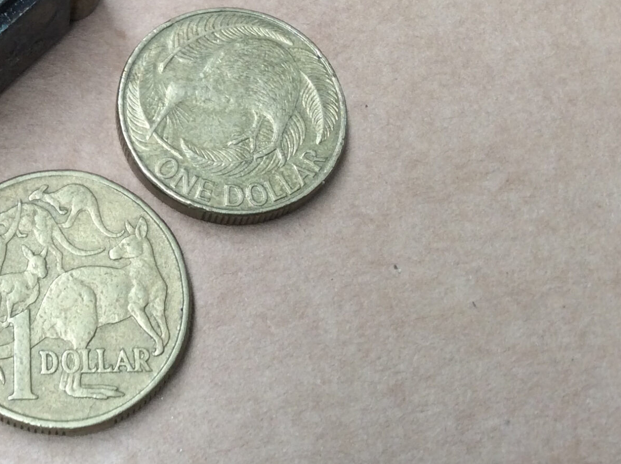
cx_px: -2
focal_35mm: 69
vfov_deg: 20.7
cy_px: 26
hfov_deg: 26.7
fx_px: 1236
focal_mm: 3.3
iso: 32
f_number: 2.4
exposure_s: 1/25
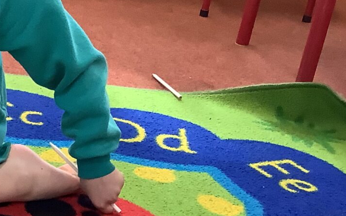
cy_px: 160
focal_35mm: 94
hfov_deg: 20.6
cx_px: -69
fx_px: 886
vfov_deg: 13.9
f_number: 2.4
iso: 160
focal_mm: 3.3
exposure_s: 1/50
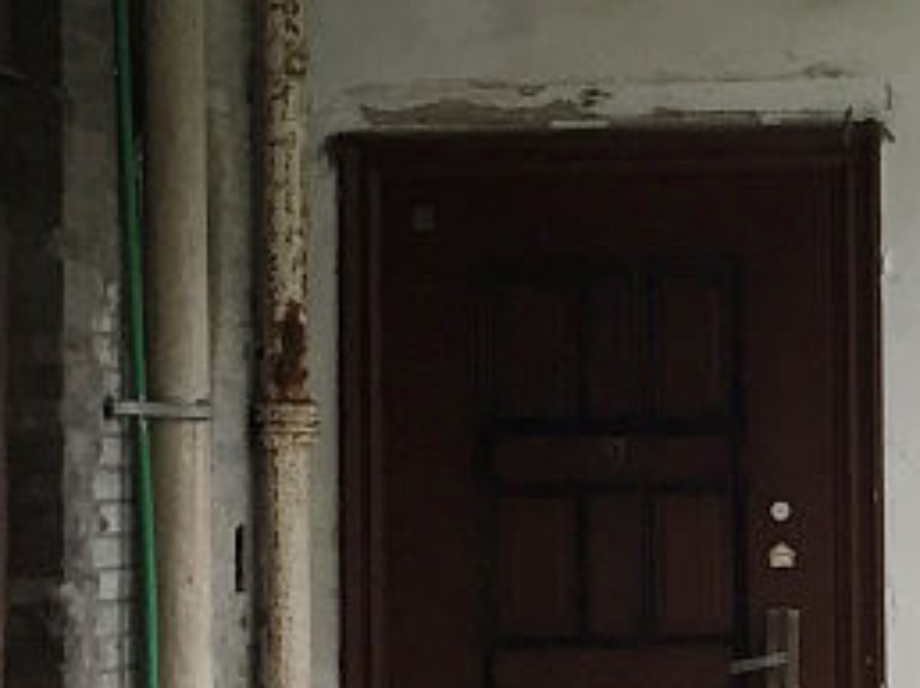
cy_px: 339
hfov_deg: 14.4
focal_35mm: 135
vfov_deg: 11.0
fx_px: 3585
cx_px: 952
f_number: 2.2
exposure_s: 1/33
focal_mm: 4.15
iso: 40
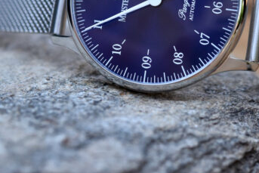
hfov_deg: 16.2
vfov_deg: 10.8
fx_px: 907
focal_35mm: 126
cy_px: -2
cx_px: 157
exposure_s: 1/2500
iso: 2000
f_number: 5.6
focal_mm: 60
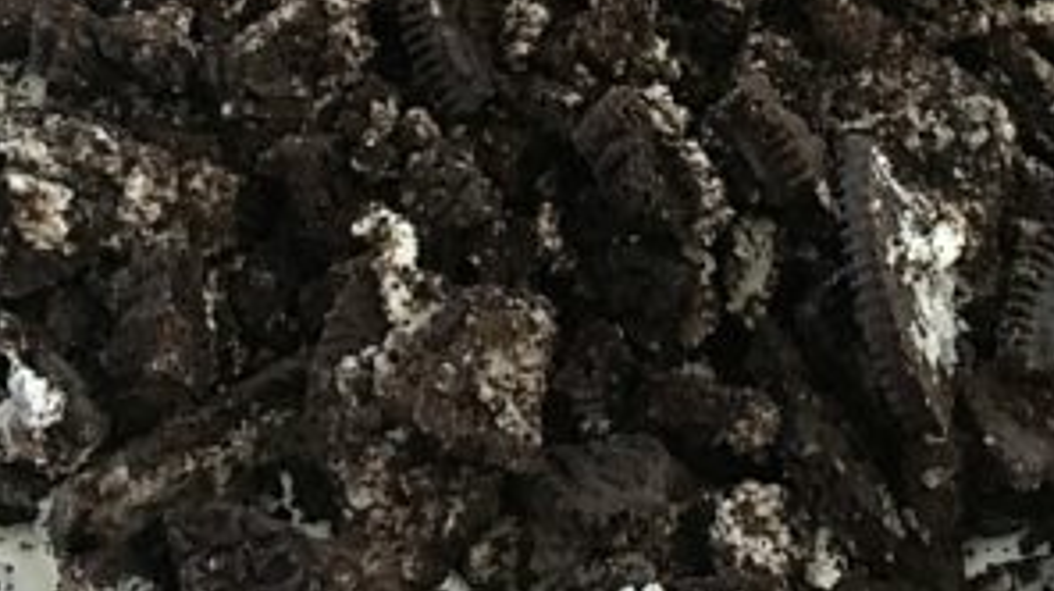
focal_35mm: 82
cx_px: 669
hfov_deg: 25.8
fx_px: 2290
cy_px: 0
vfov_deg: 14.5
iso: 50
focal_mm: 4.15
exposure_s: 1/4
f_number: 2.2
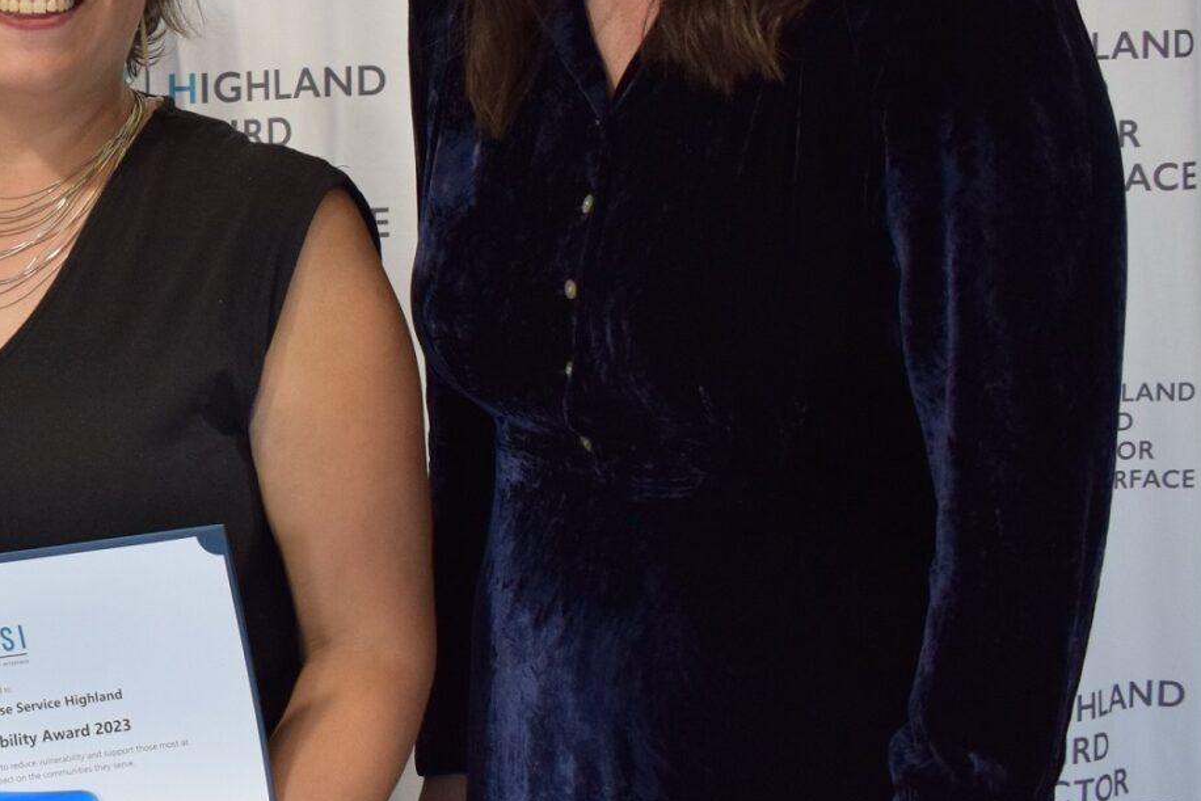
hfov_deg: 24.5
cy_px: 106
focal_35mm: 77
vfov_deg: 17.5
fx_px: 2573
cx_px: -128
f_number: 3.8
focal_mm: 23
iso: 800
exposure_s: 1/60
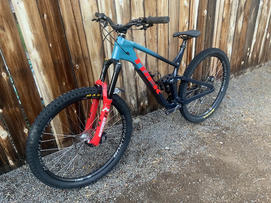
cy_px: 102
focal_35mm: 29
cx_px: 136
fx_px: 227
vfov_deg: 48.2
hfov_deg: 61.7
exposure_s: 1/60
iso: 125
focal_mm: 3
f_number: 1.8
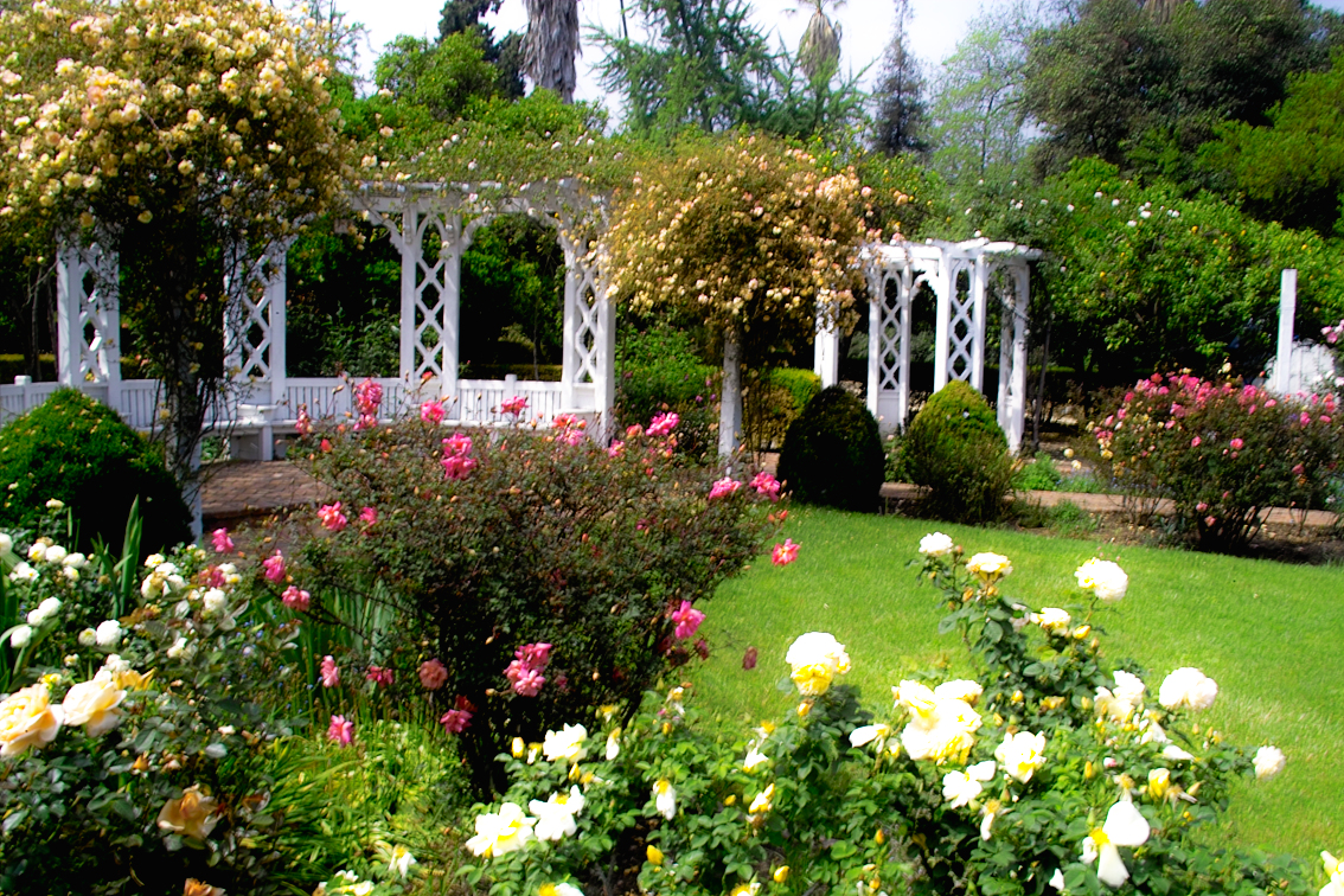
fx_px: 1157
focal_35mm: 31
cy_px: 448
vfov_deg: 42.3
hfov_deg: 60.3
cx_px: 672
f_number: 22
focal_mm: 18
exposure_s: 1/13
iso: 100
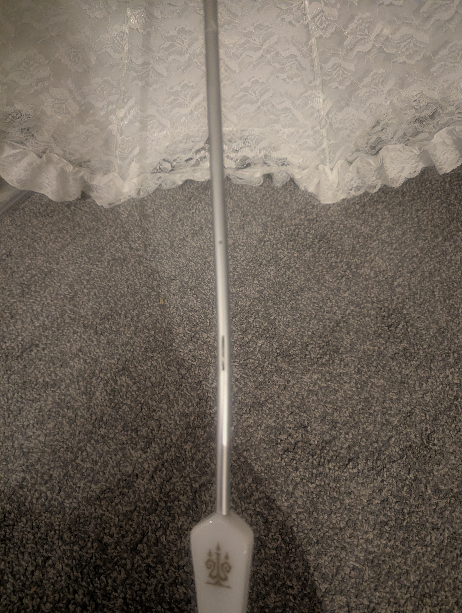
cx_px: 231
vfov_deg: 71.5
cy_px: 306
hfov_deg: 56.9
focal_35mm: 24
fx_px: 426
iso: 3542
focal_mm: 6.81
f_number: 1.85
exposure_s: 1/100
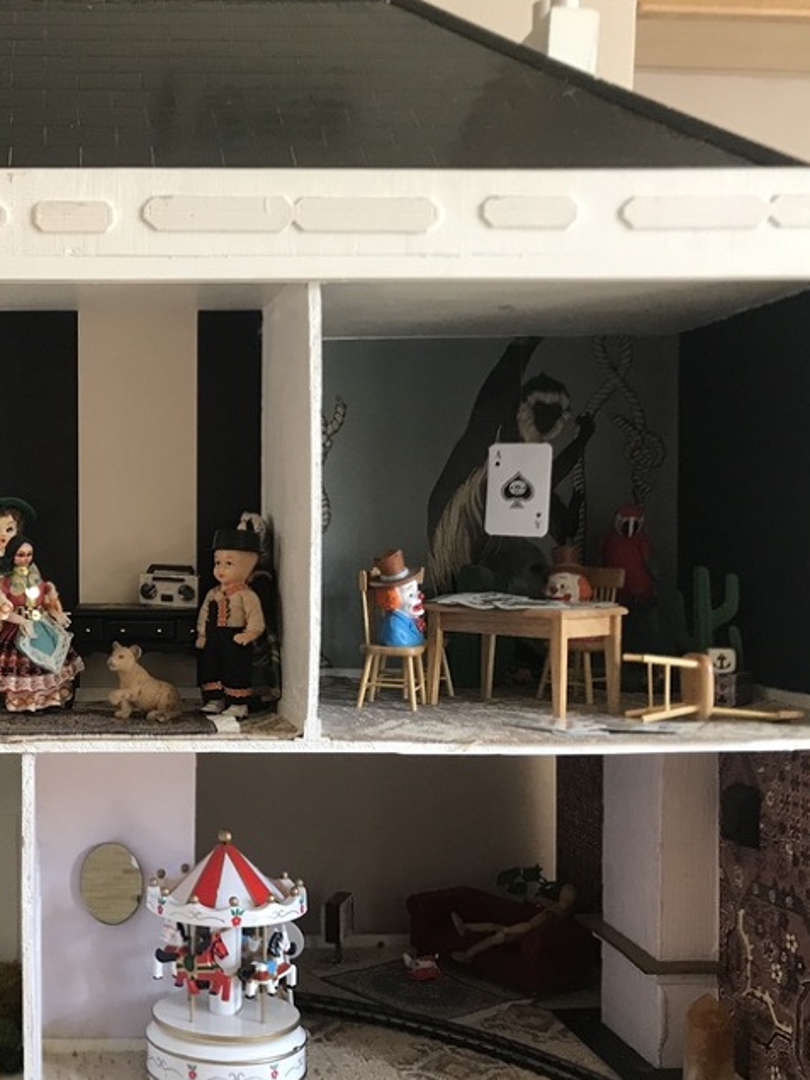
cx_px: 80
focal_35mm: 44
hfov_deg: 31.3
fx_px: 1373
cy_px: 623
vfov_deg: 42.8
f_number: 1.8
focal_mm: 3.99
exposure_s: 1/33
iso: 40
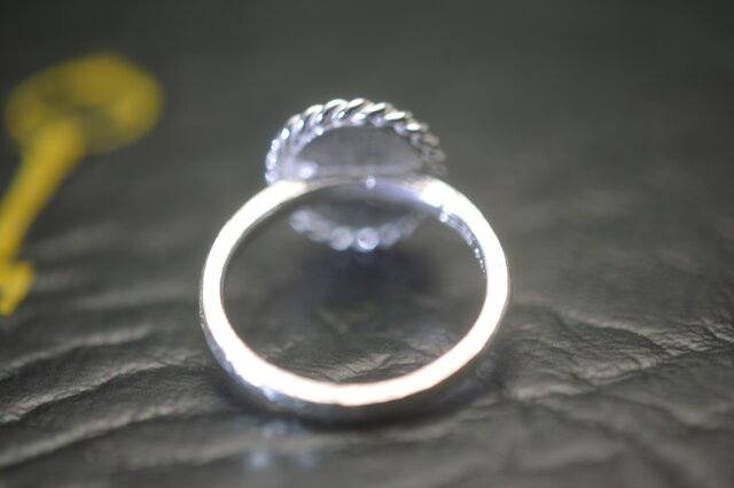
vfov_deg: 10.7
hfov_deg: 16.1
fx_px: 2596
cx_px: 367
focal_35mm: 128
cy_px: 244
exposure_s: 1/125
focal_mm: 85
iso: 100
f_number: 4
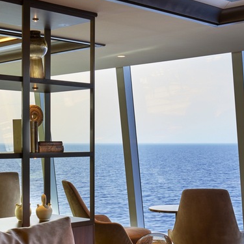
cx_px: 121
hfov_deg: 24.3
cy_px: 155
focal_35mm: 71
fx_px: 566
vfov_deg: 24.2
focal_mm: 29
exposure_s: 1/8
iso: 200
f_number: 11
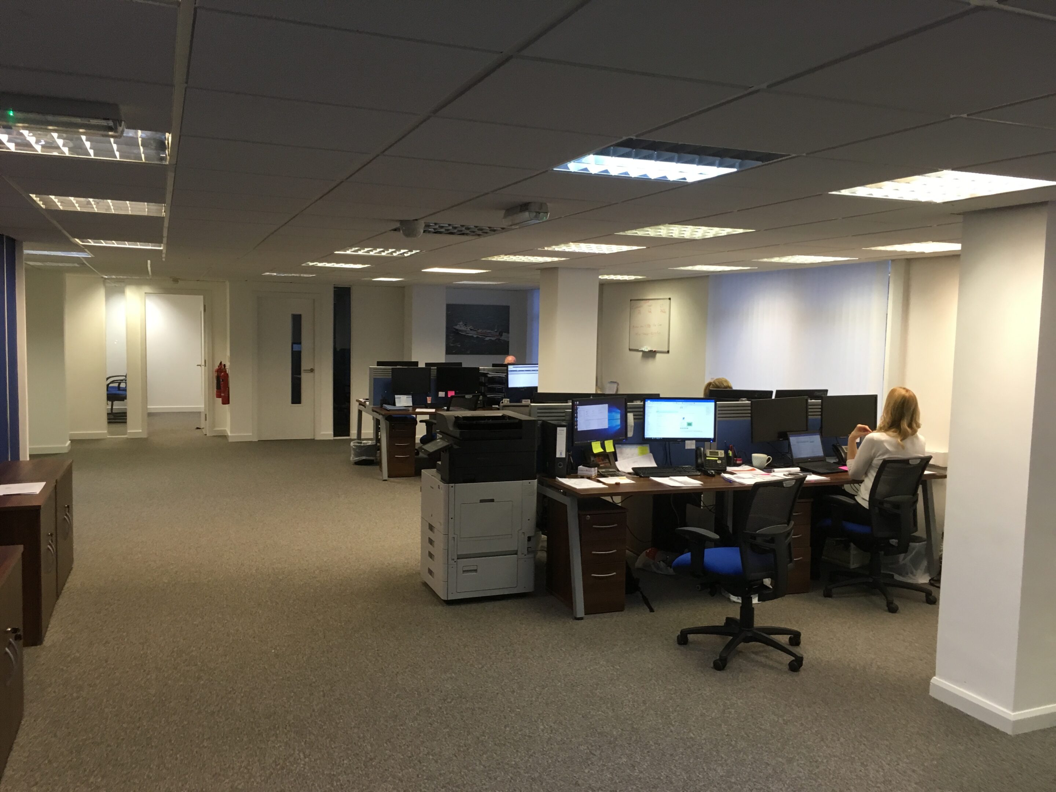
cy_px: 396
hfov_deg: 61.7
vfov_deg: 48.2
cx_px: 528
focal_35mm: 29
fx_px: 885
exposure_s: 1/33
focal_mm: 4.15
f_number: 2.2
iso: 64
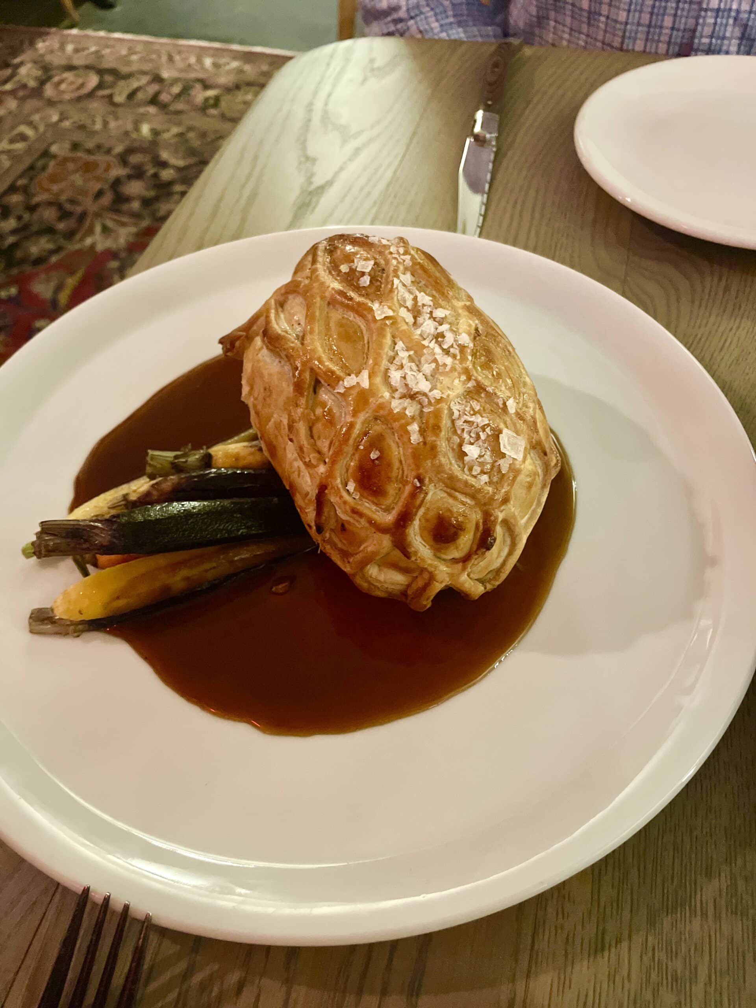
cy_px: 504
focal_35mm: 26
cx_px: 378
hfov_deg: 53.1
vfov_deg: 67.3
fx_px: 757
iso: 1000
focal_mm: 4.2
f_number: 1.6
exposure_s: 1/24
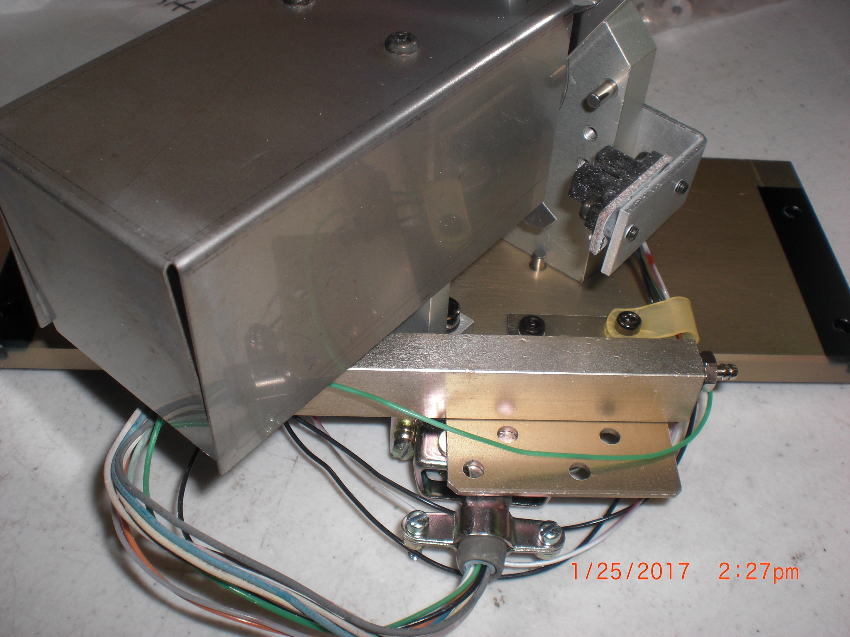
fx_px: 933
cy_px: 318
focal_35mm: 38
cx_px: 425
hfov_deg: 49.0
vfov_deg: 37.7
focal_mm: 6.3
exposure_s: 1/60
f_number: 5.6
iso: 64
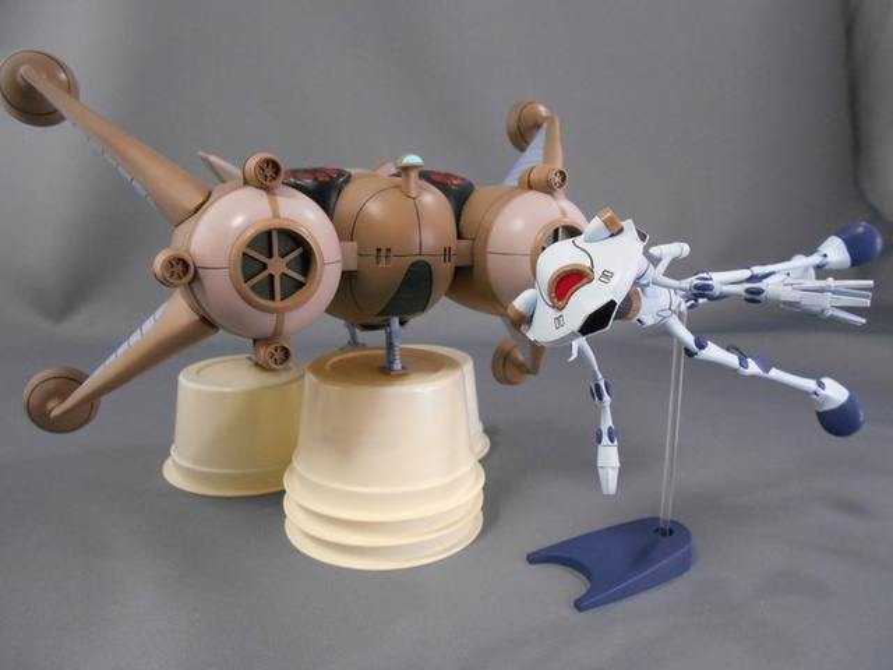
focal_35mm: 26
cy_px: 335
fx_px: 671
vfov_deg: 53.1
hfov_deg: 67.3
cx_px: 446
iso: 320
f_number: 3.2
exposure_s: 1/30
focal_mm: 4.6
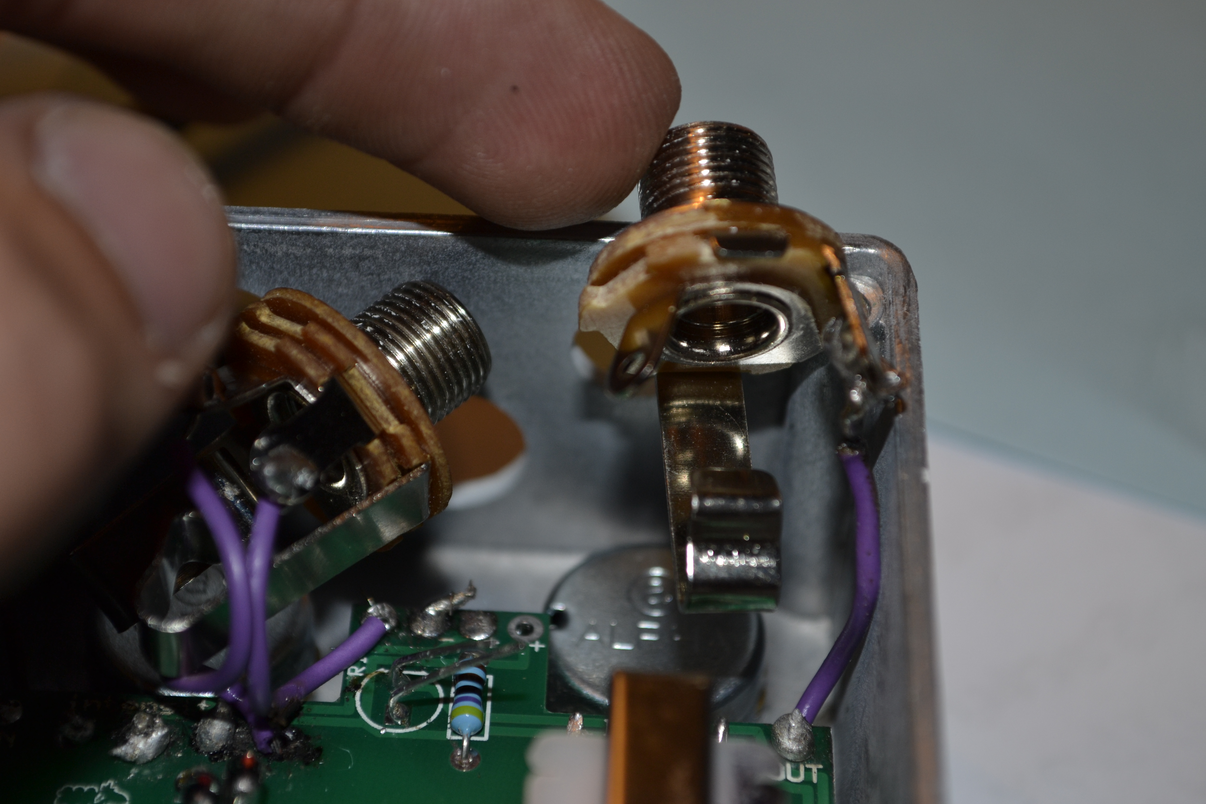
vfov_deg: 16.6
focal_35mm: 82
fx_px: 2764
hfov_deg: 24.6
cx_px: 603
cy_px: 402
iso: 250
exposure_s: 1/60
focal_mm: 55
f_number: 5.6
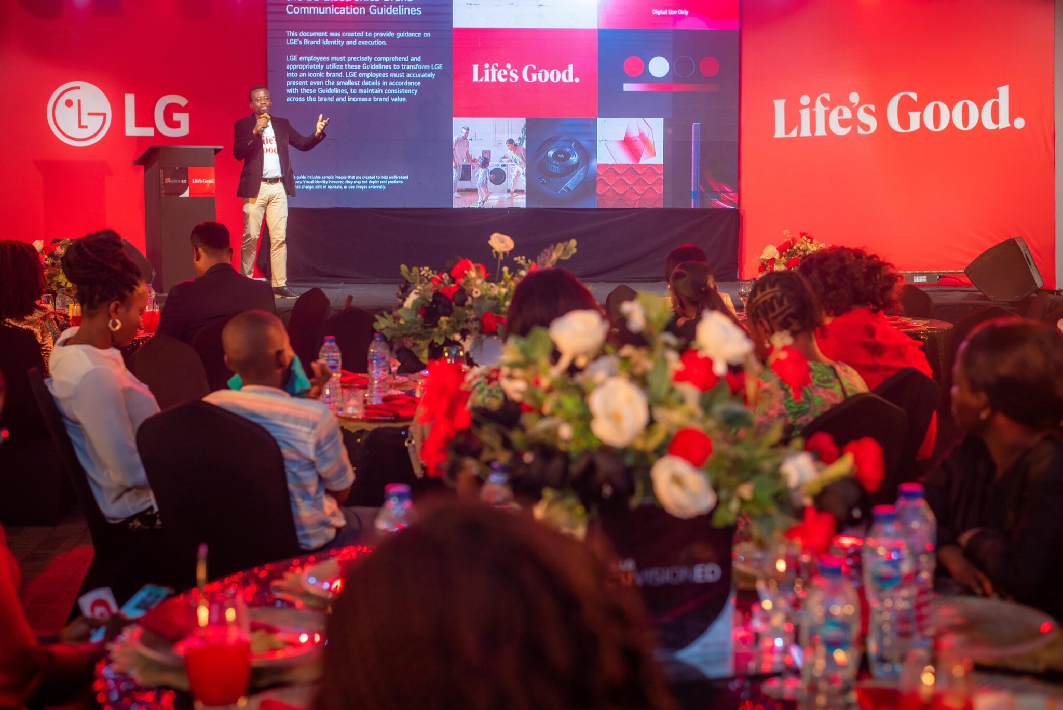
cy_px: 355
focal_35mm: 50
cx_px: 532
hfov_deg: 39.6
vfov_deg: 27.0
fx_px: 1477
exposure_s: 1/160
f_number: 3.2
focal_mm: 50
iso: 250
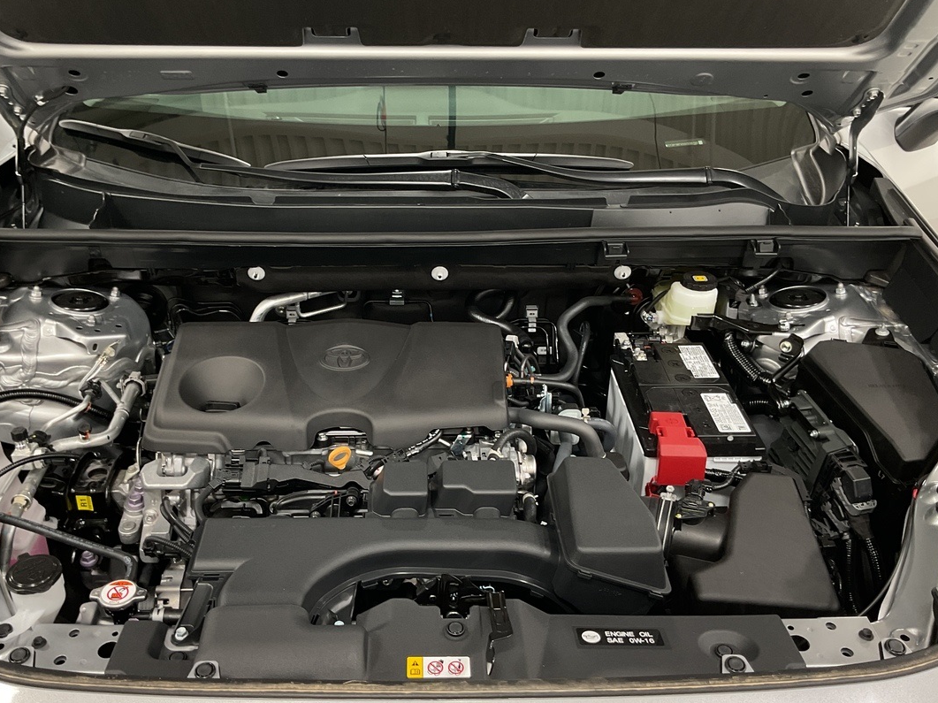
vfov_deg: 40.7
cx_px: 436
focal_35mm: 35
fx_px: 948
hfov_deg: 52.6
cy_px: 351
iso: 50
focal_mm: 3
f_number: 1.8
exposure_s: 1/60
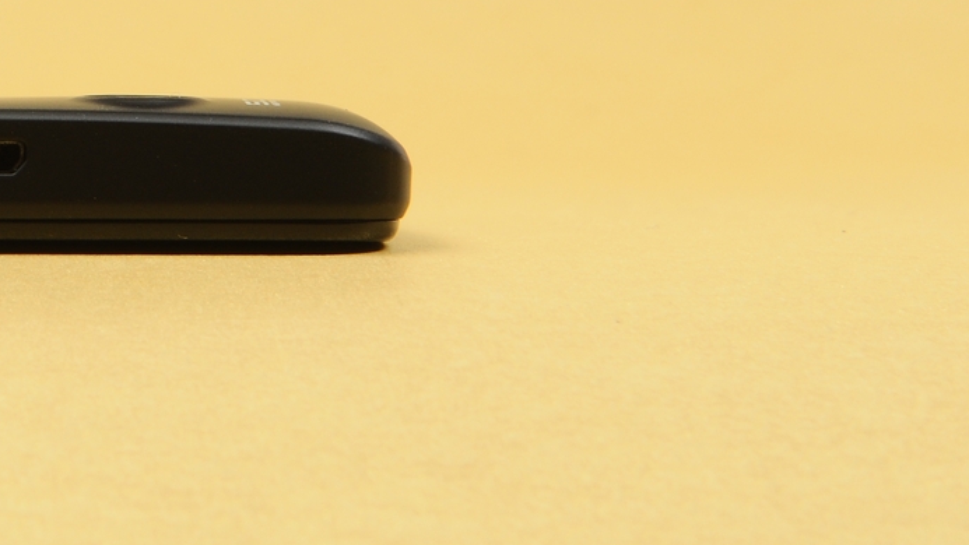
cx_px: -10
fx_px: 5119
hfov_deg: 10.7
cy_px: -20
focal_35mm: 199
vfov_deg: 6.1
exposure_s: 1/100
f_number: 16
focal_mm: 55
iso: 200
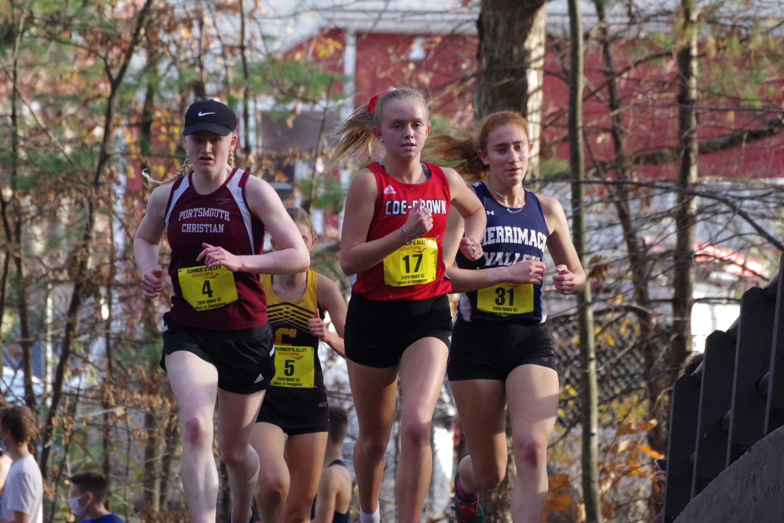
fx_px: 8493
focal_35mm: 390
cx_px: 392
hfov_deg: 5.3
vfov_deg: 3.5
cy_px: 262
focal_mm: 260
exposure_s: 1/800
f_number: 9
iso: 5000
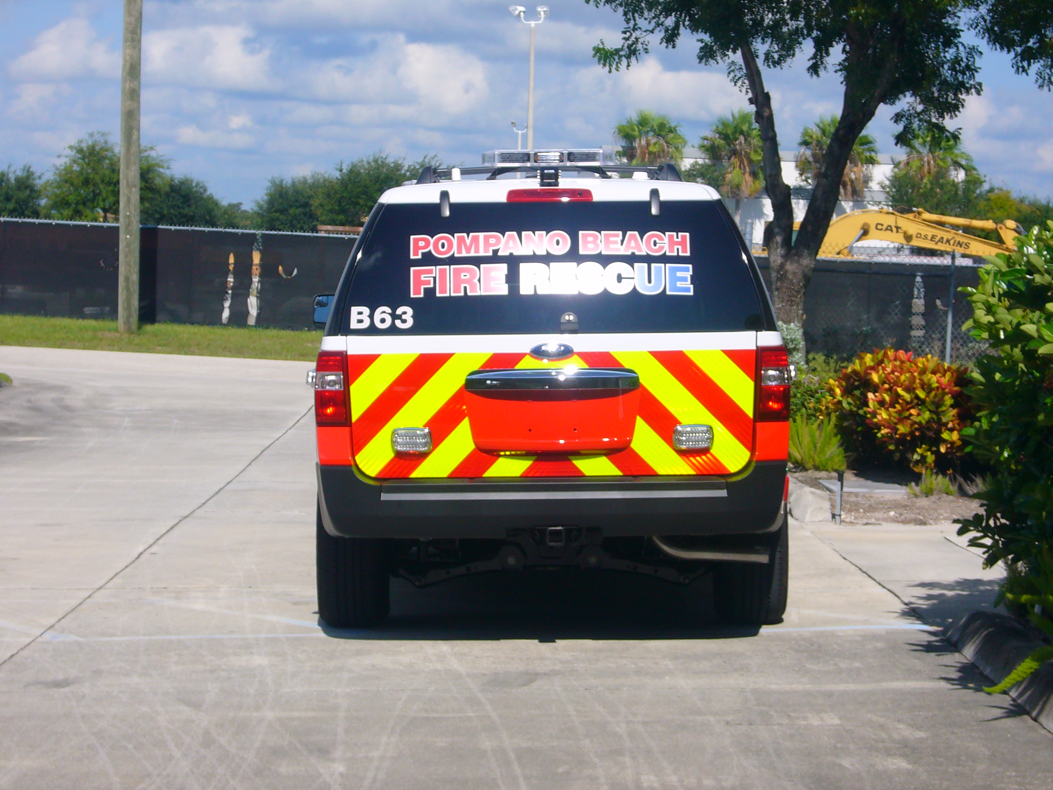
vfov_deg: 14.5
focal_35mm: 102
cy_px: 395
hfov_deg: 19.3
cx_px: 526
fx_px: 3103
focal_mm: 16.8
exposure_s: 1/160
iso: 80
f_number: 11
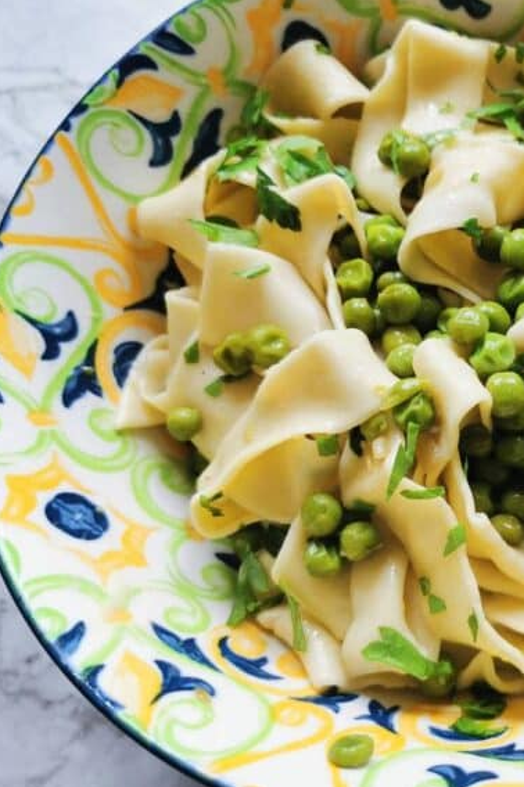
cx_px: 502
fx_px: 831
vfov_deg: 50.7
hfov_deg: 32.7
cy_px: 396
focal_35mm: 38
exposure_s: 1/165
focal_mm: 5.56
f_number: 1.6
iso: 50
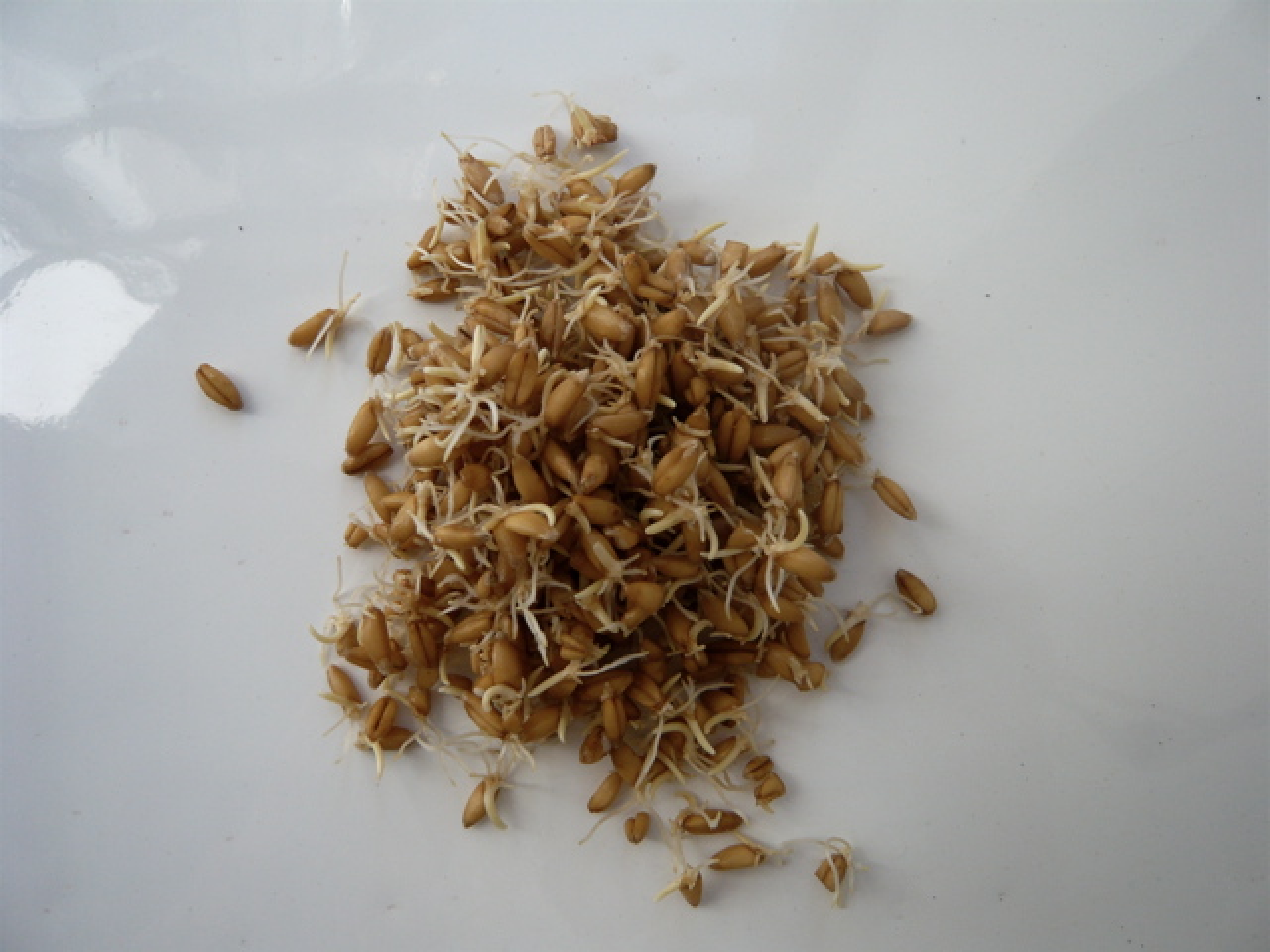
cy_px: 476
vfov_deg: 49.7
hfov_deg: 63.4
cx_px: 635
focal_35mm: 28
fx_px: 1027
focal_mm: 4.6
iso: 100
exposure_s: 1/200
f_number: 2.8
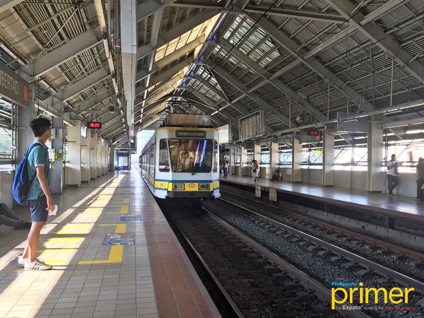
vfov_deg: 48.2
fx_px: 355
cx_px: 212
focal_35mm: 29
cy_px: 159
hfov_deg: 61.7
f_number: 2.2
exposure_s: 1/60
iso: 40
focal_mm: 4.15
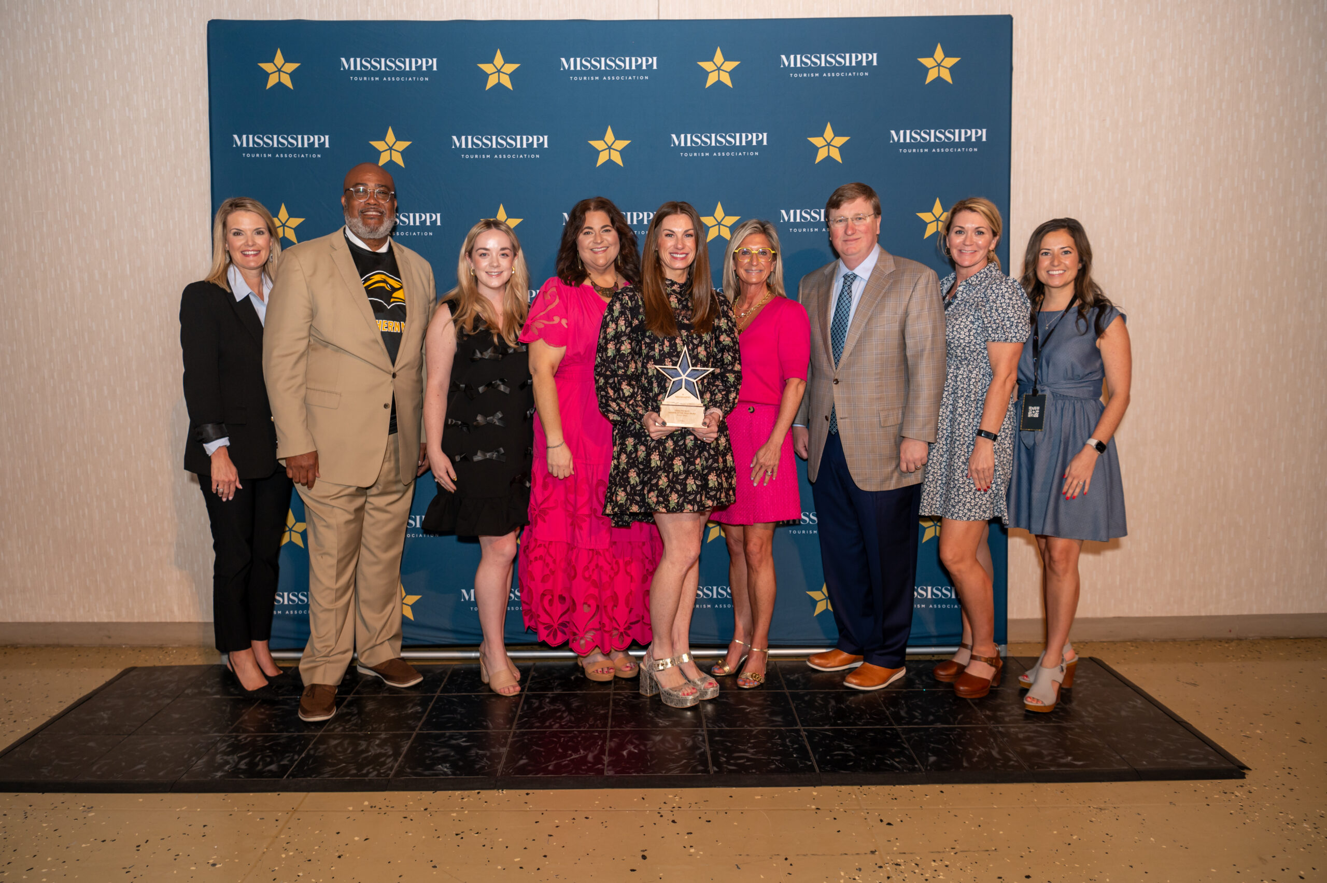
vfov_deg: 49.5
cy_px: 442
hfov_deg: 69.4
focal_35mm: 26
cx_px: 664
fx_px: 958
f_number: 4
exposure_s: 1/200
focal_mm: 26
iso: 500
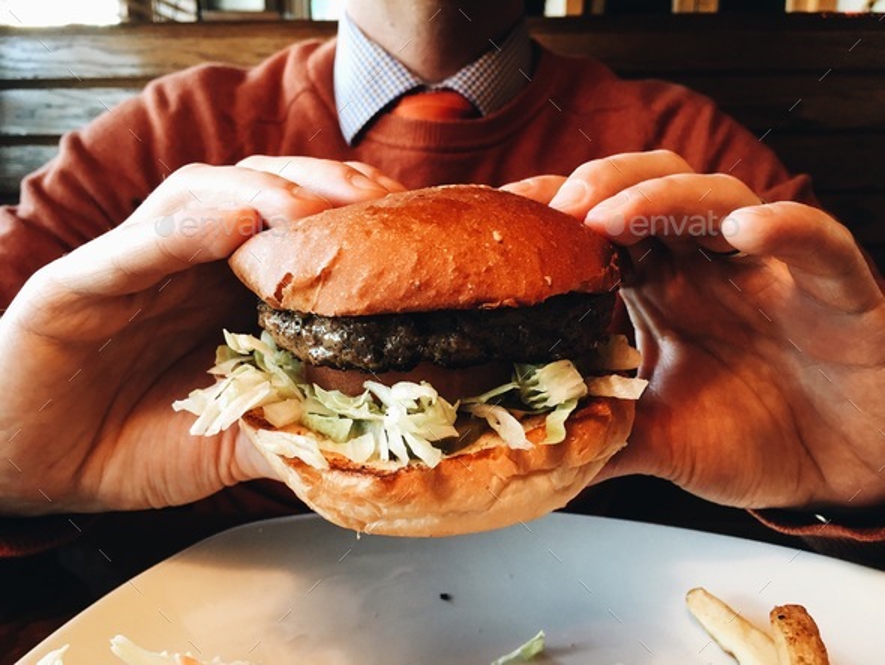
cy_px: 332
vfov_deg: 48.3
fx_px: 742
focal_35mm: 29
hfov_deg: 61.6
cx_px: 442
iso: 100
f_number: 2.2
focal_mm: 4.15
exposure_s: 1/30
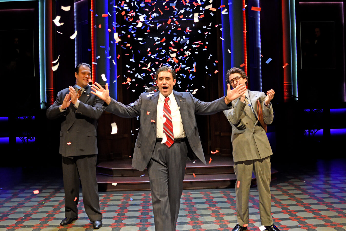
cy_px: 112
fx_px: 375
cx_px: 164
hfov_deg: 49.5
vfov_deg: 34.2
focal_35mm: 39
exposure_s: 1/250
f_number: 4
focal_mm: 24
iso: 2000
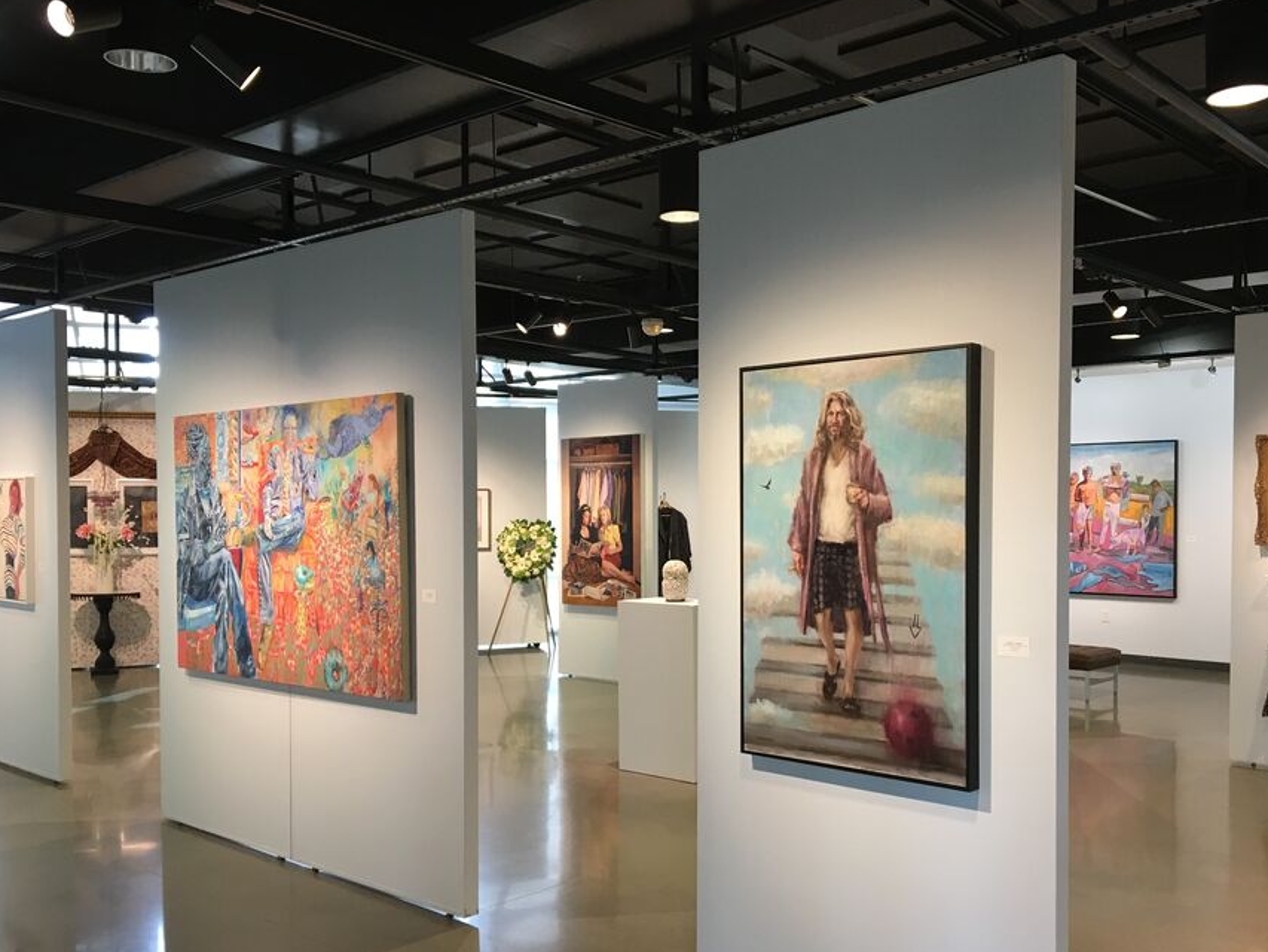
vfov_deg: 41.7
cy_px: 540
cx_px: 712
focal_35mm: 34
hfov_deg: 53.8
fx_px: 1246
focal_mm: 4.15
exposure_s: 1/30
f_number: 2.2
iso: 80
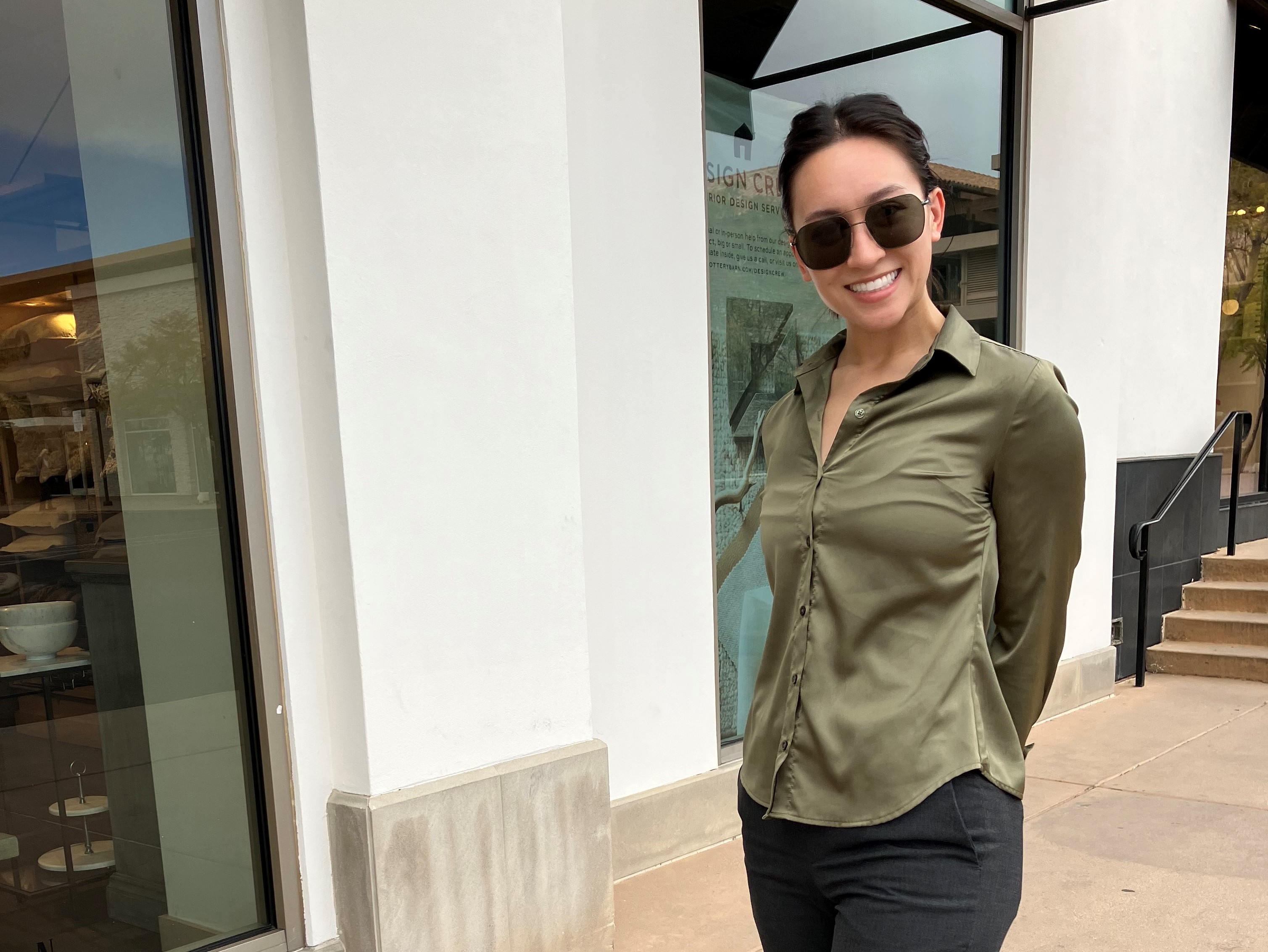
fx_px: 1026
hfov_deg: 63.4
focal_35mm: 28
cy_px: 476
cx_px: 634
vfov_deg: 49.8
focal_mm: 3.99
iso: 32
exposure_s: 1/534
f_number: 1.8
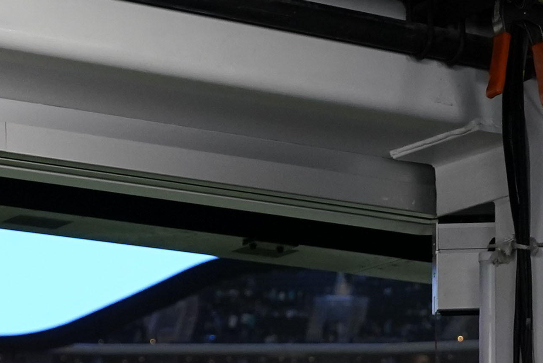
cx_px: 599
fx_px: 2474
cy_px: 810
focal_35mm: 164
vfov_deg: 7.9
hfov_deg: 12.3
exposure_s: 1/500
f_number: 4
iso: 1600
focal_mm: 35
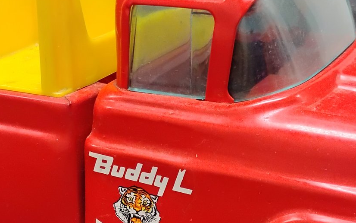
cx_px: 165
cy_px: 133
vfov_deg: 18.1
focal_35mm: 72
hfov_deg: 28.6
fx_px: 698
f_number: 1.8
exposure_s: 1/30
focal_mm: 4.26
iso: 891
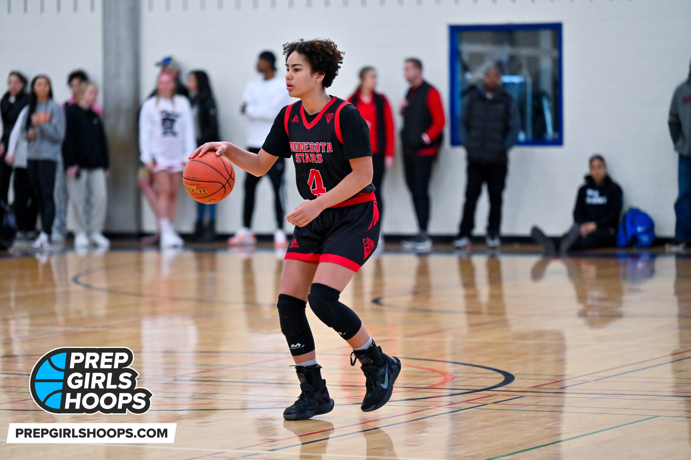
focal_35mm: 165
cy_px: 230
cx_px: 346
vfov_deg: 8.3
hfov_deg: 12.5
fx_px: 3165
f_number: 2.8
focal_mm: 165
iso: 6400
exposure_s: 1/1250
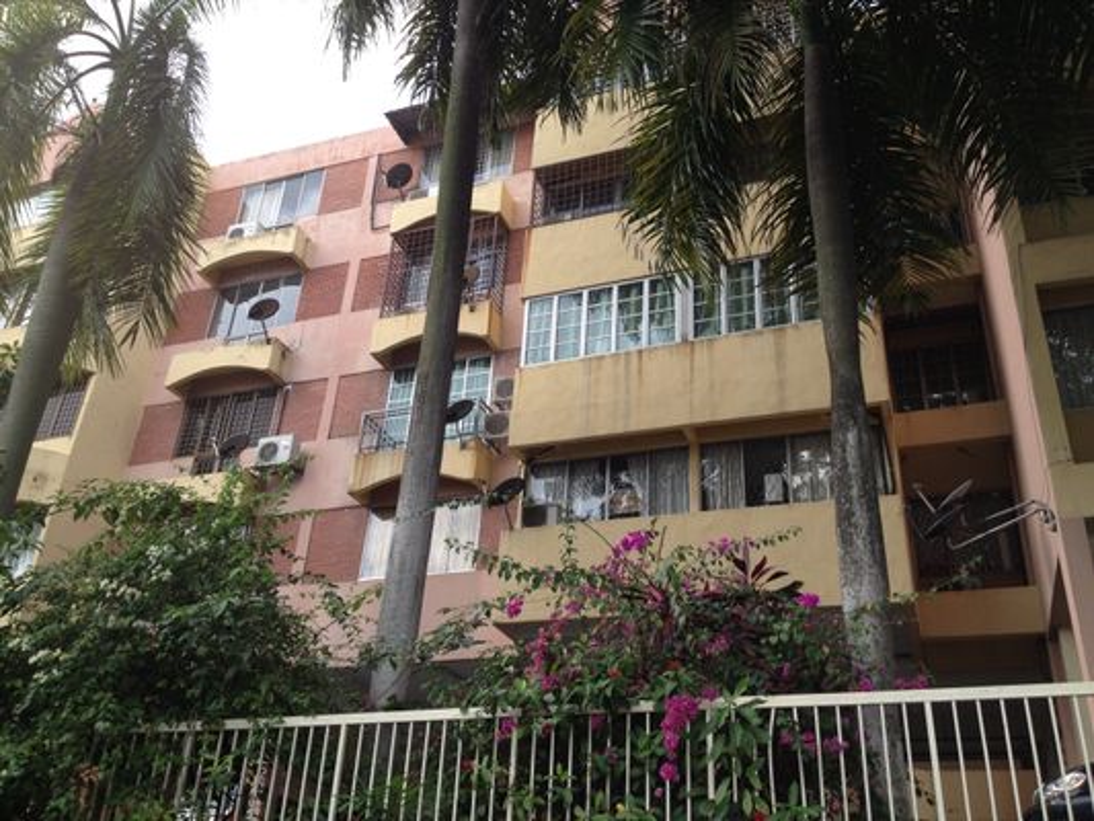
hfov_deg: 52.6
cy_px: 410
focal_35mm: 35
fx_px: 1106
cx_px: 547
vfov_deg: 40.7
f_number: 2.4
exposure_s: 1/267
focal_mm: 4.28
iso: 50
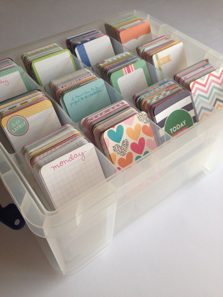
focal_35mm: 33
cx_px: 112
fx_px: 283
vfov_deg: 55.4
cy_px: 148
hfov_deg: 42.9
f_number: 2.4
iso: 80
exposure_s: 1/20
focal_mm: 4.12
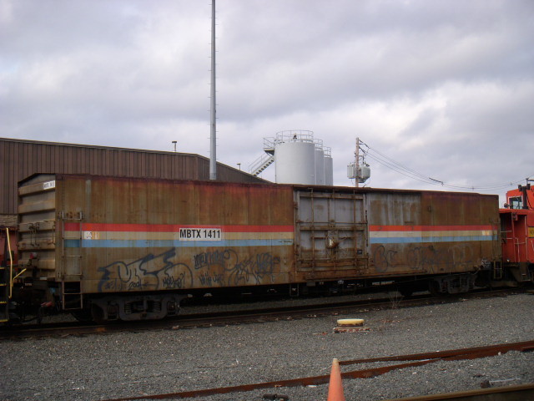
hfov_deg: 40.4
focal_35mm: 47
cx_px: 267
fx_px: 725
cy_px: 200
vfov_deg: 30.9
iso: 100
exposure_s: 1/500
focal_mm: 7.9
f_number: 3.4
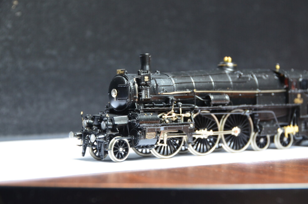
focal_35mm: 118
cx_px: 160
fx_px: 1003
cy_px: 105
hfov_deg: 17.5
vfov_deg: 11.6
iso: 800
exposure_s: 1/30
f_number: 7.1
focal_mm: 75
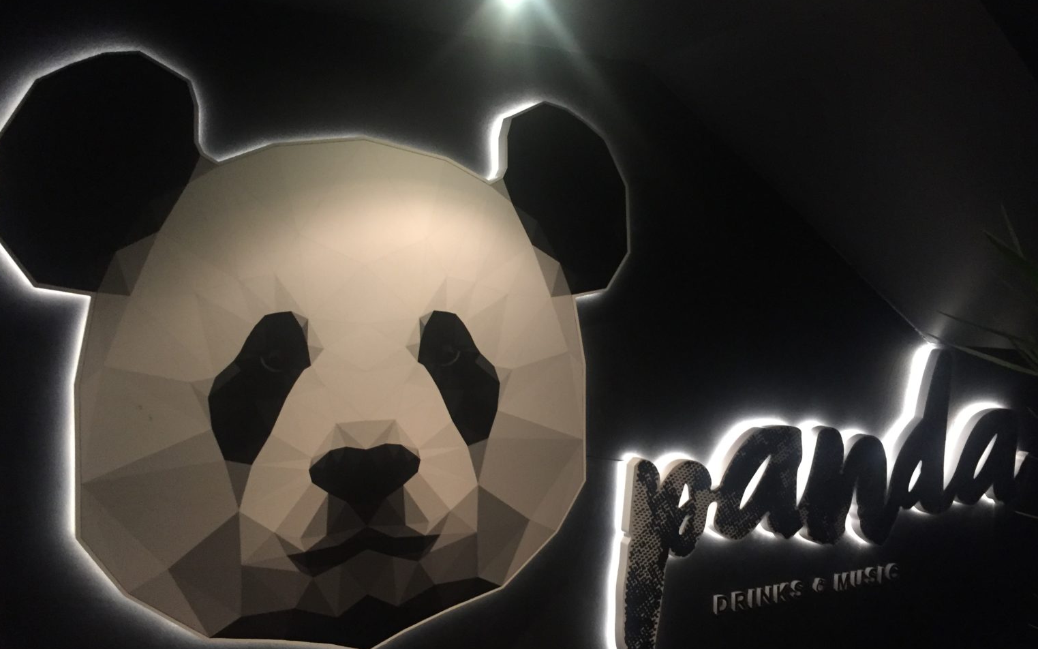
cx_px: 519
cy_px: 352
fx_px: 877
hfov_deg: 61.2
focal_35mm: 31
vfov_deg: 40.6
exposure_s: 1/17
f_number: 2.2
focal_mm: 4.15
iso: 250
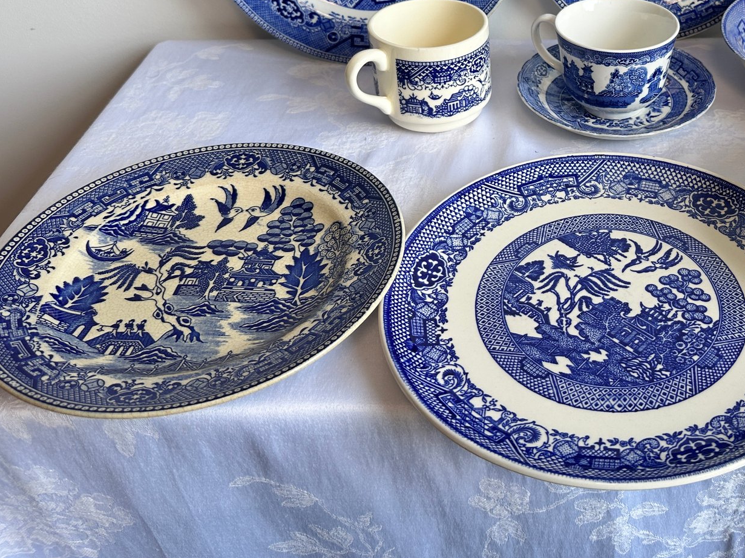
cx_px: 565
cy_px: 111
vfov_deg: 35.6
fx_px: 839
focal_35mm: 39
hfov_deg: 46.1
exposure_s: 1/121
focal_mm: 6.86
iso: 80
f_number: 1.78
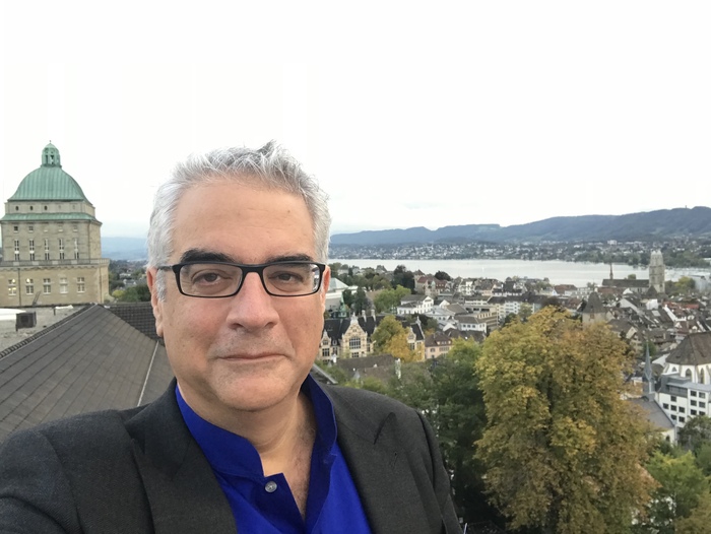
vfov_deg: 44.2
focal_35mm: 32
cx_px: 356
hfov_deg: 56.8
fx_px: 658
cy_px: 267
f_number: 2.2
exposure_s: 1/33
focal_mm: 2.87
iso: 25
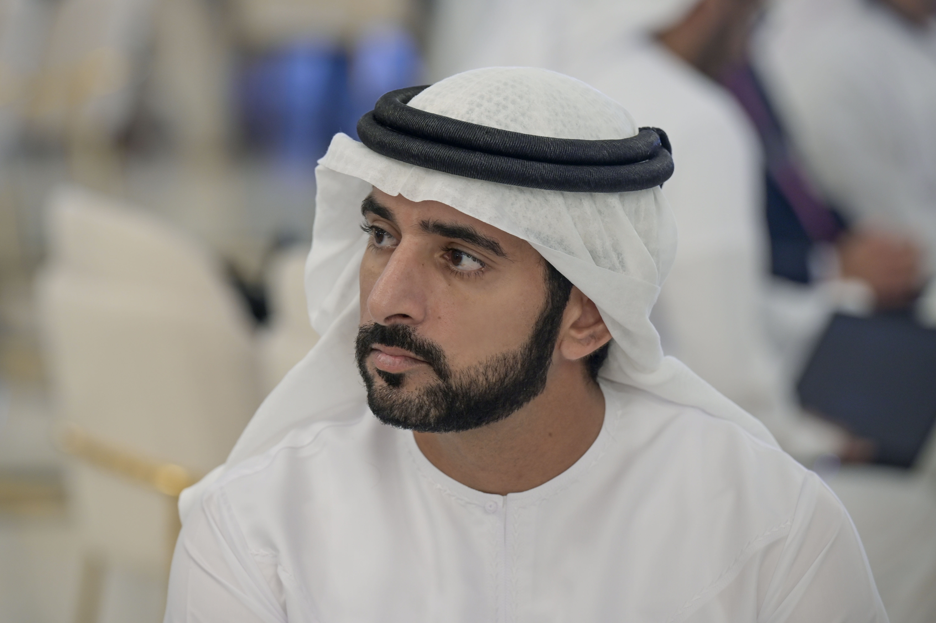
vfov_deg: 6.9
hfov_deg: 10.3
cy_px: 312
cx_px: 468
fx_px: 5196
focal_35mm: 200
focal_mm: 200
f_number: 4.5
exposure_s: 1/50
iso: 640
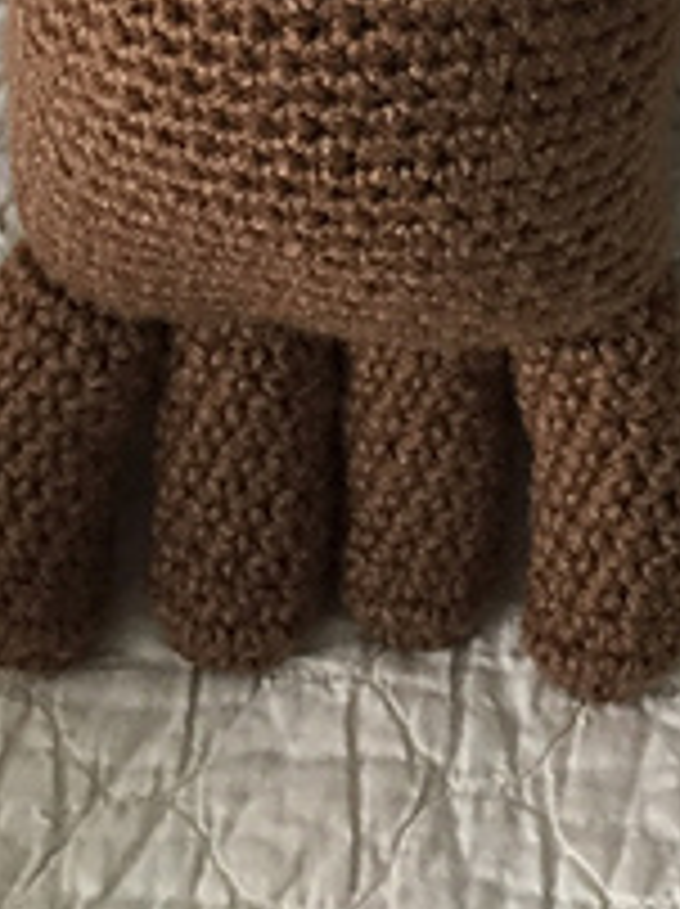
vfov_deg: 19.8
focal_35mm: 92
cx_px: 392
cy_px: -230
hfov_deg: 16.0
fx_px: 2415
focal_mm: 4.15
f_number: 2.2
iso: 125
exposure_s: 1/30
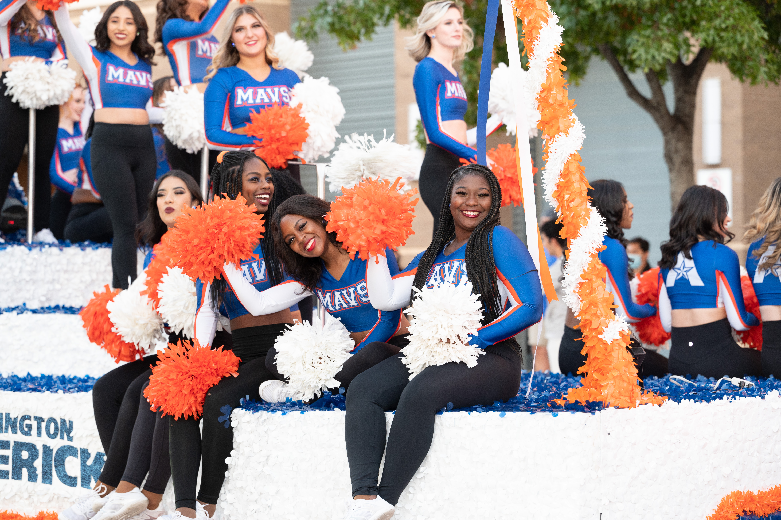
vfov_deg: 11.9
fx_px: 2493
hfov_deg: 17.8
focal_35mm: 115
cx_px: 390
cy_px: 260
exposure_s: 1/200
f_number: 4
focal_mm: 115
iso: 1250
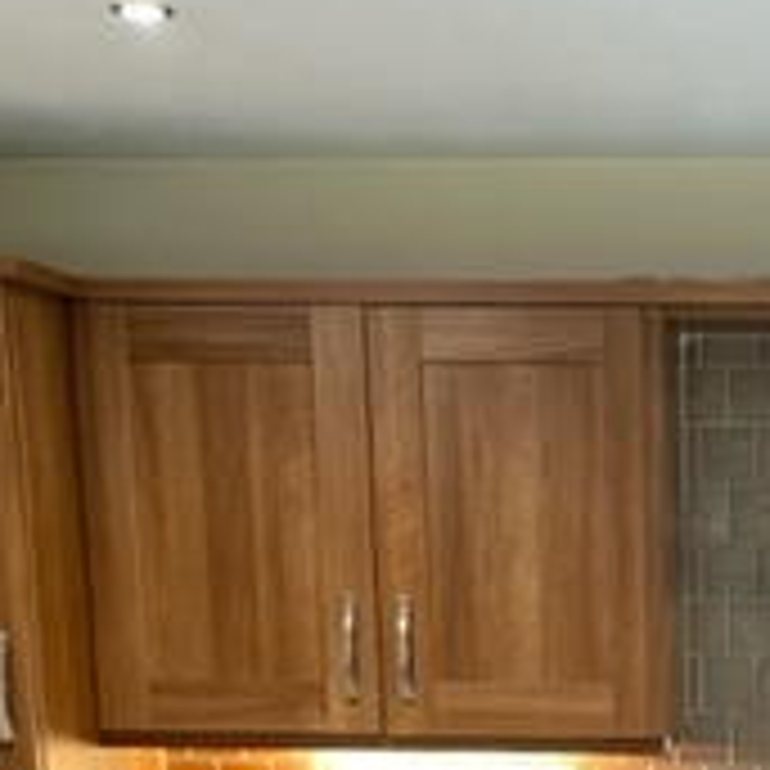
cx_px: 820
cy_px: 1018
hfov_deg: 19.4
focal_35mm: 86
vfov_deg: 18.7
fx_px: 2164
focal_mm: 5.1
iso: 320
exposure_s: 1/60
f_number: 1.6
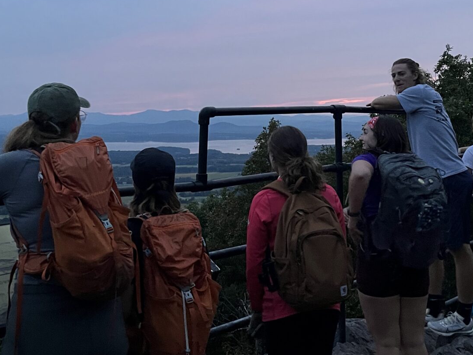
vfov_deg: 28.8
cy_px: 57
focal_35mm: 49
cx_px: 242
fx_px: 669
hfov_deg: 38.9
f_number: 1.6
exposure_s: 1/31
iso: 640
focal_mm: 5.1
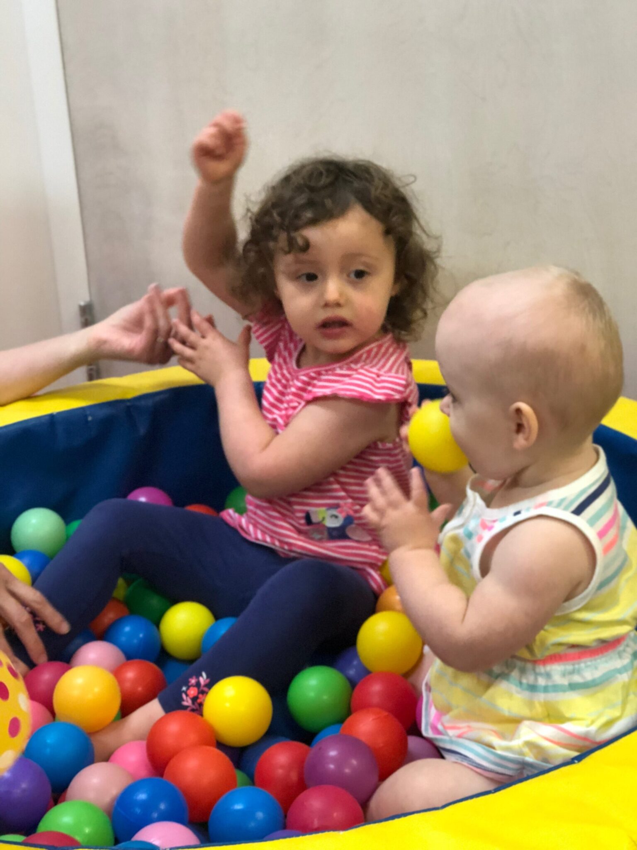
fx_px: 1399
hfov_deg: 25.7
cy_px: 425
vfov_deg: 33.8
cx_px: 318
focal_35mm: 57
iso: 500
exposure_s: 1/60
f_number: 2.8
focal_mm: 6.6
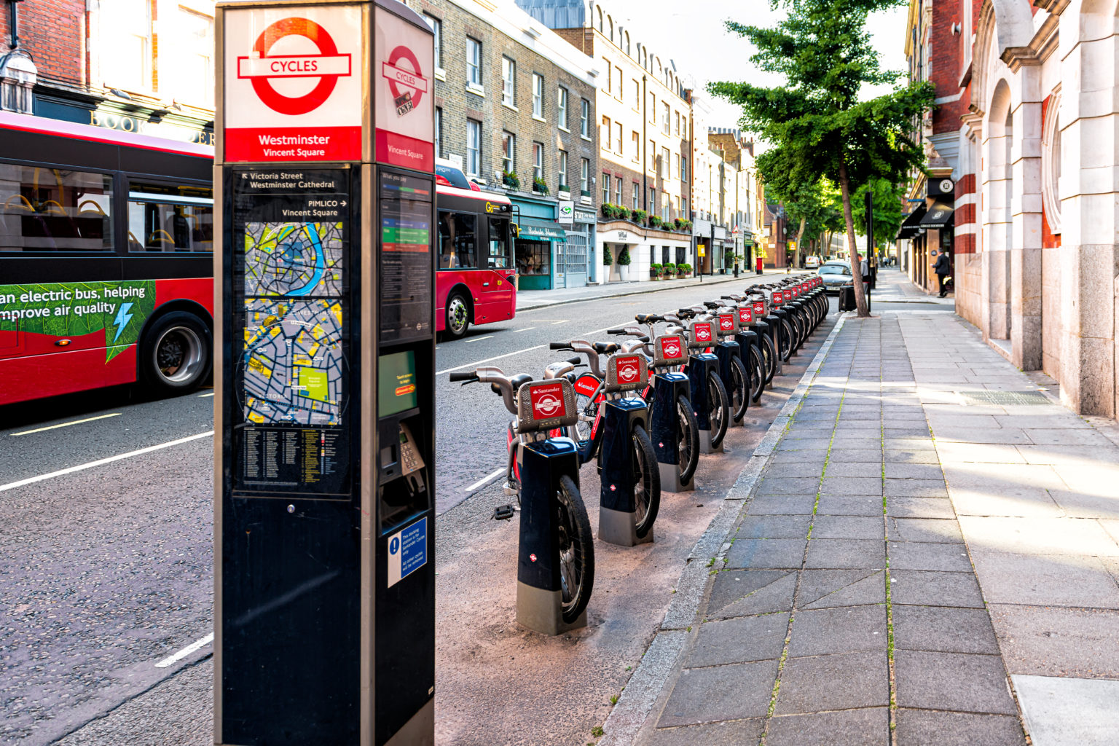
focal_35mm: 24
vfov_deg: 53.1
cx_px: 560
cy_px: 373
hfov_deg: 73.7
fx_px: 746
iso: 200
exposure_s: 1/125
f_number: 4
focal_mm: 24
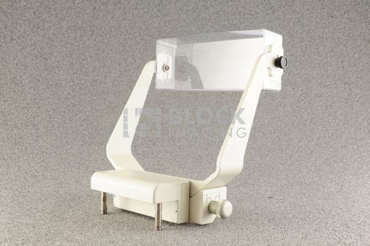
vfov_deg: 26.9
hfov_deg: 39.6
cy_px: 123
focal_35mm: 50
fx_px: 513
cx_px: 185
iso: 1600
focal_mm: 50
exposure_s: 1/160
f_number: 13
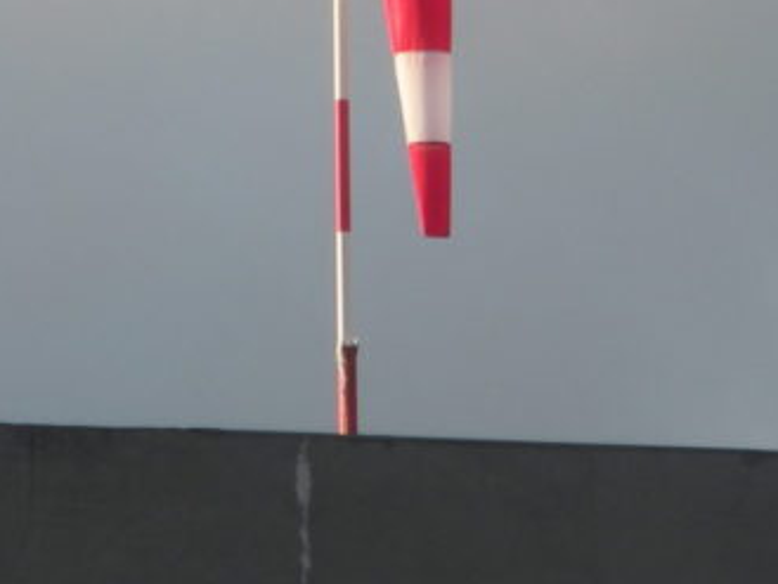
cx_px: 296
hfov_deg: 3.7
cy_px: -132
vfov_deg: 2.7
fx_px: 12186
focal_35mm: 542
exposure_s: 1/160
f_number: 5.6
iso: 64
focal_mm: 31.5
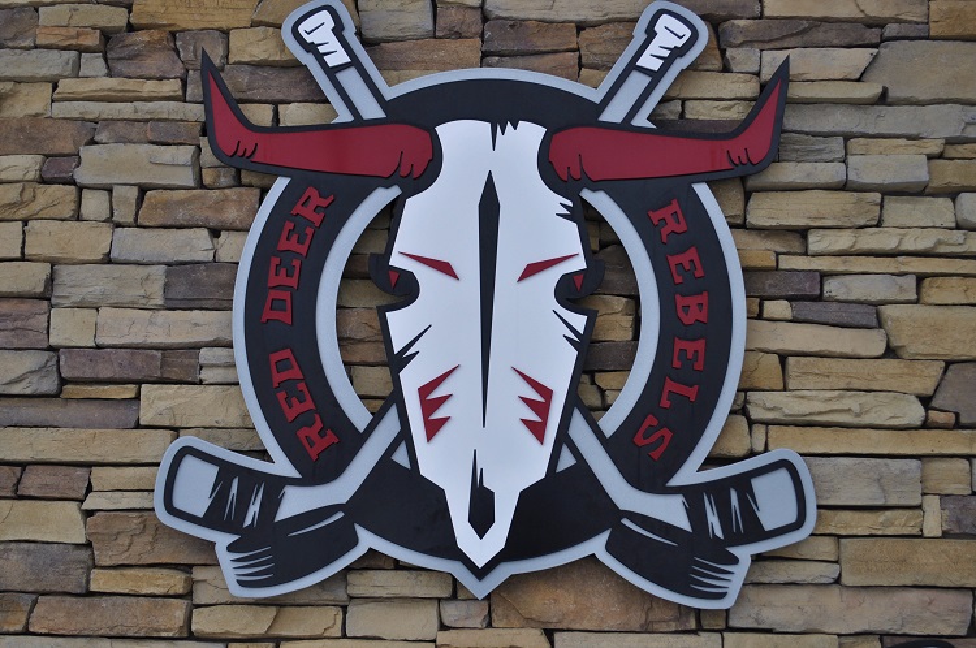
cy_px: 324
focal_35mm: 52
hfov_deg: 37.9
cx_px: 488
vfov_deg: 25.7
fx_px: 1421
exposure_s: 1/125
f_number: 5.6
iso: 200
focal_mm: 35
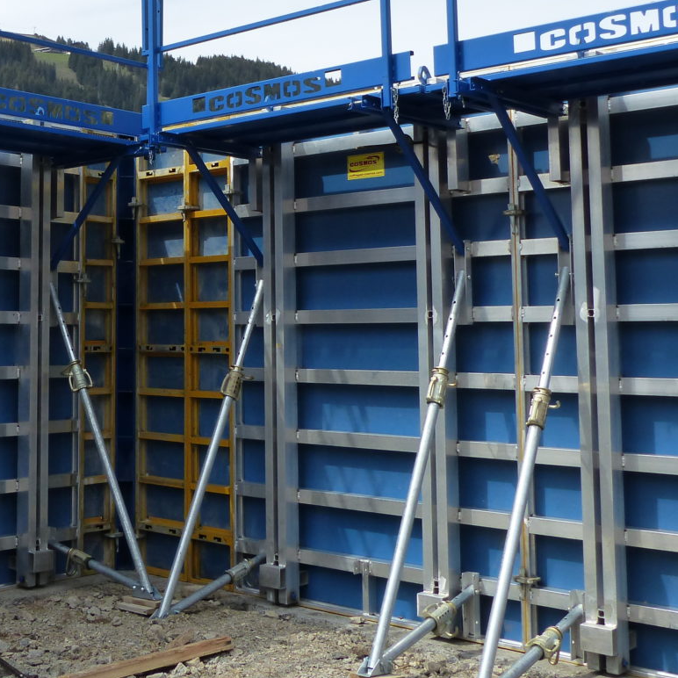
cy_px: 210
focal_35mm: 51
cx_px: 161
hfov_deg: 32.7
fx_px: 1130
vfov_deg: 33.0
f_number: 4
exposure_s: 1/800
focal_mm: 5.3
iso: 160
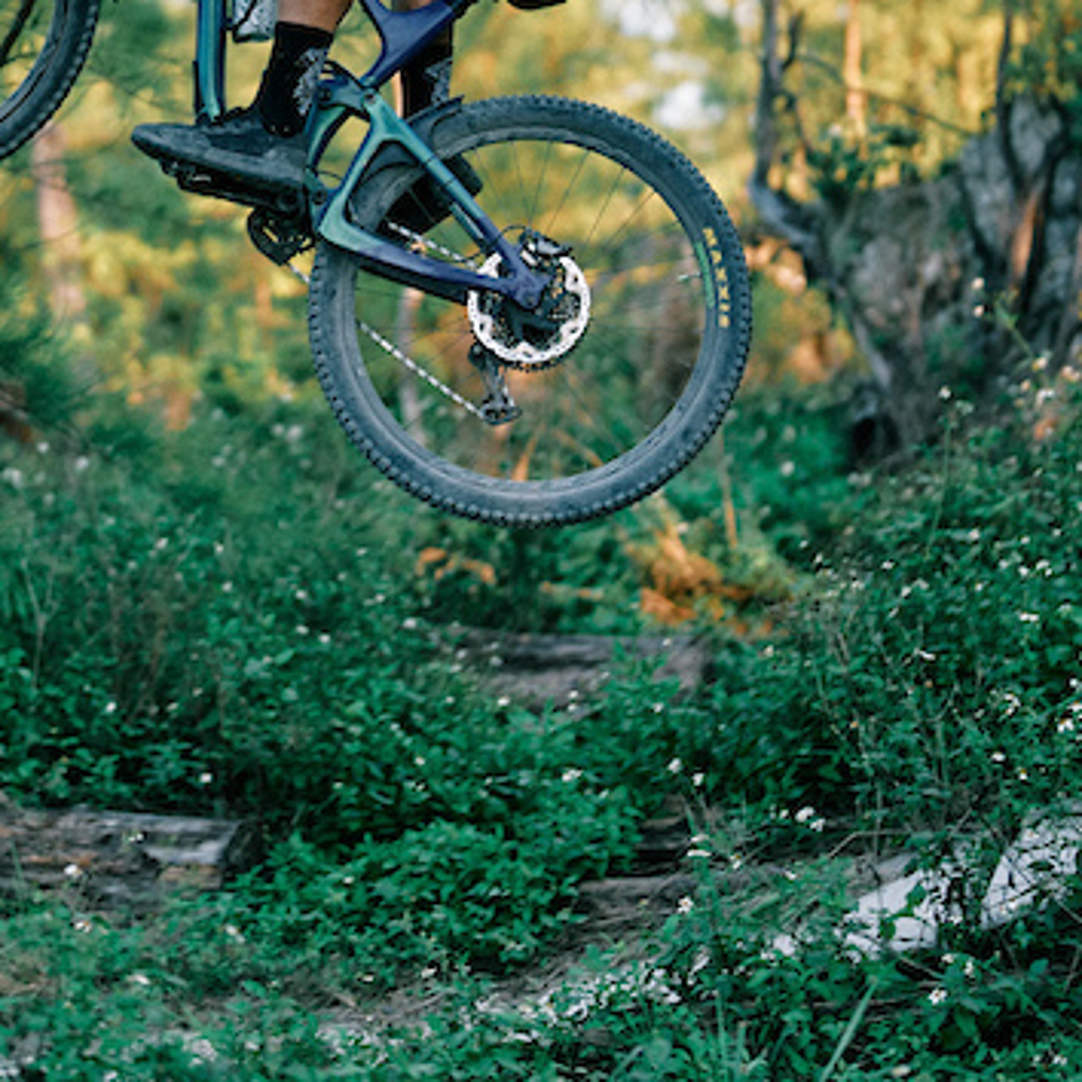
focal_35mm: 123
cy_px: 339
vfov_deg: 14.1
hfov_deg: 14.1
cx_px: 272
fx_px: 4350
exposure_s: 1/2000
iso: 160
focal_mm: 50
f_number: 1.2
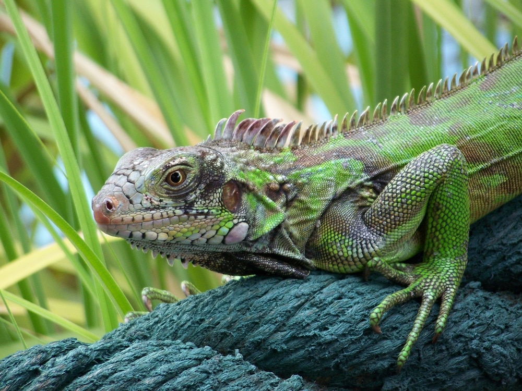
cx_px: 261
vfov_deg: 3.4
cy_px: 196
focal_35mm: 432
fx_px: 6514
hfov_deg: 4.6
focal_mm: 70.2
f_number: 4.8
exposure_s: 1/100
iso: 125
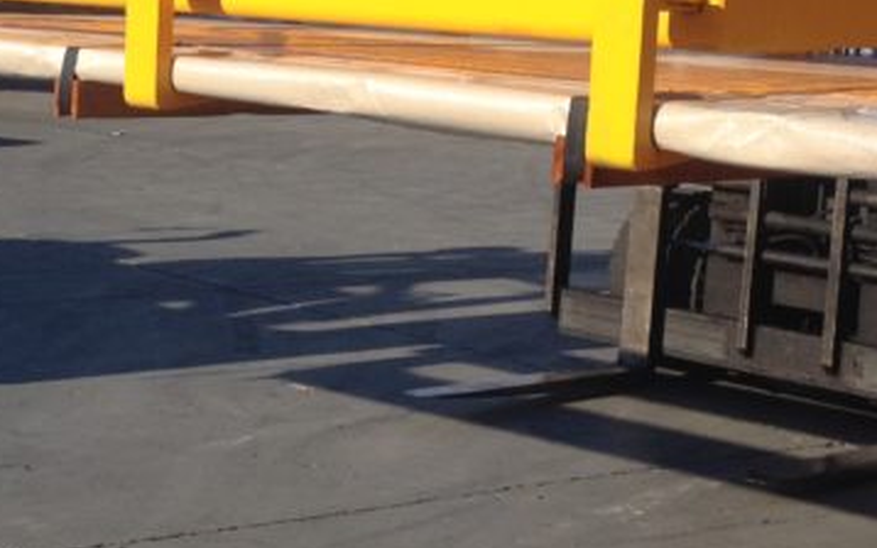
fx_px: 2534
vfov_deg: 12.3
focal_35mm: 106
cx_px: 296
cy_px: 171
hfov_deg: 19.6
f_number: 2.4
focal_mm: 4.28
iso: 50
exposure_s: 1/1727
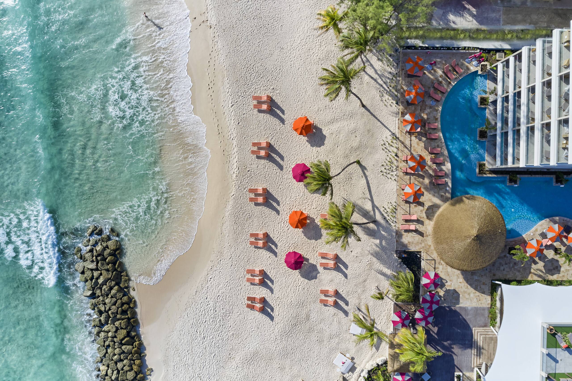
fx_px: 445
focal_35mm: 28
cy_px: 190
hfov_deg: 65.5
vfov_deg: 46.4
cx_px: 286
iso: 100
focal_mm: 10.26
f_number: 9
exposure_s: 1/25
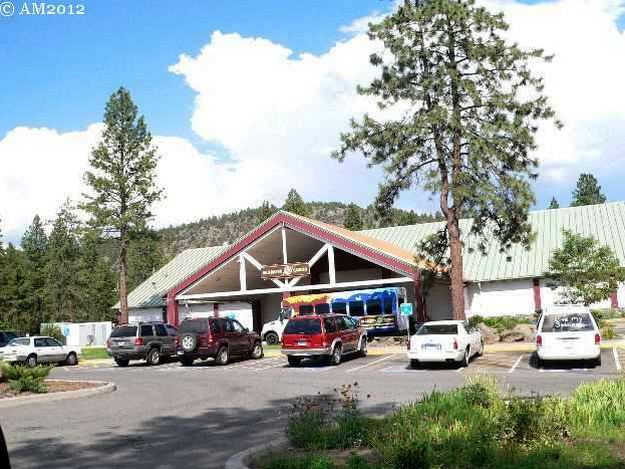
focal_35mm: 37
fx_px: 668
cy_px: 240
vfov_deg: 38.7
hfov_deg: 50.1
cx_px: 320
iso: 100
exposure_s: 1/1000
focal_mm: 6
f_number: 2.8
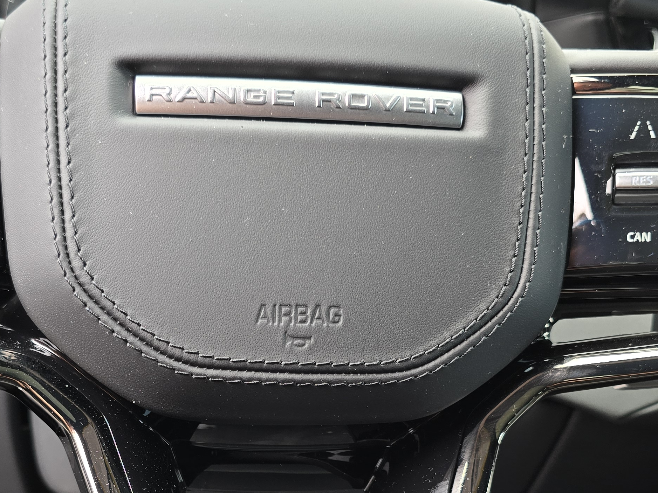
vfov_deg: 28.6
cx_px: 259
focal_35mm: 49
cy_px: 439
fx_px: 931
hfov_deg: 38.7
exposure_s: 1/64.9
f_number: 1.7
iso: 40
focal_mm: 6.3
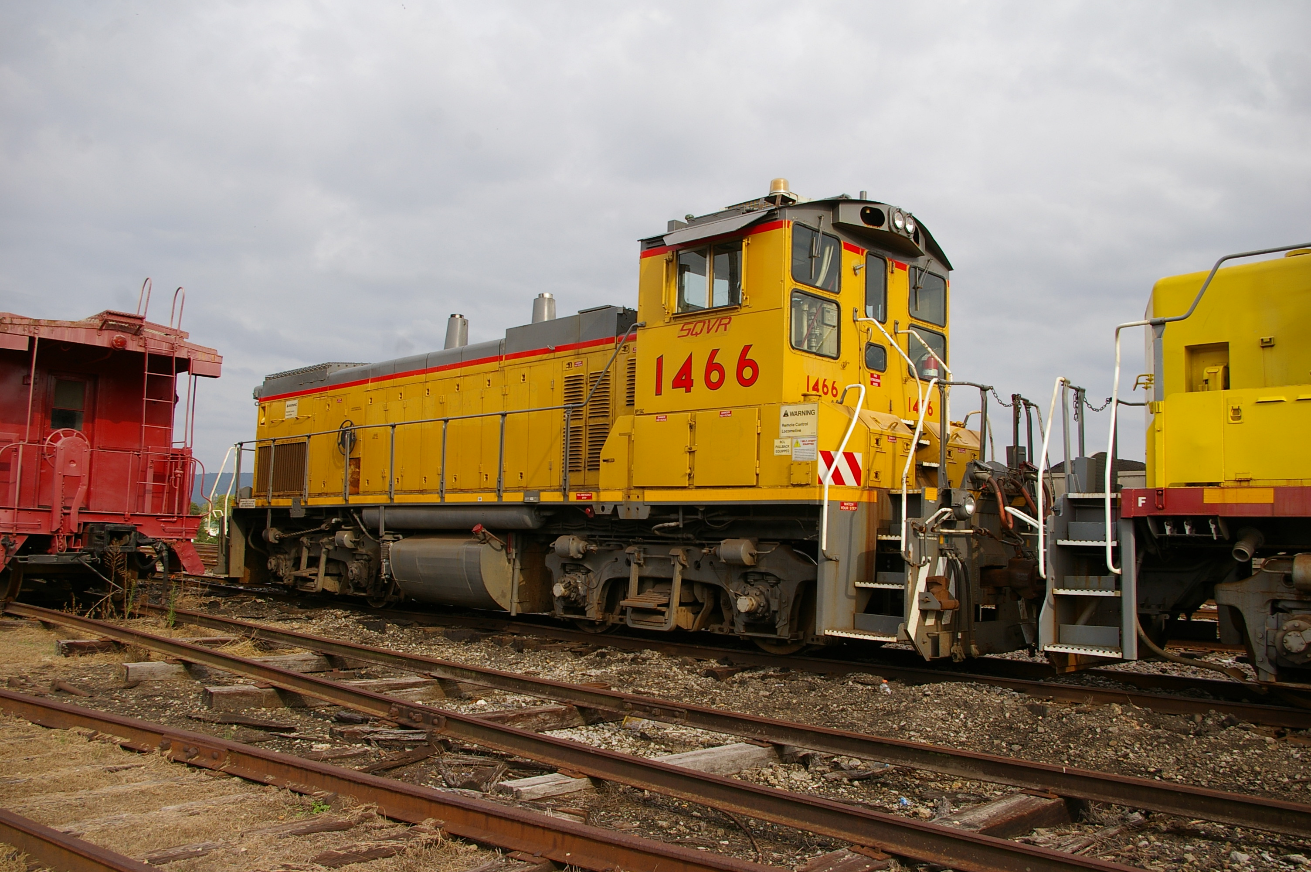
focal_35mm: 30
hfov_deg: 62.0
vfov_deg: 43.5
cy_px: 436
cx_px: 656
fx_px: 1092
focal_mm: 20
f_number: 8
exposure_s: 1/250
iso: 200
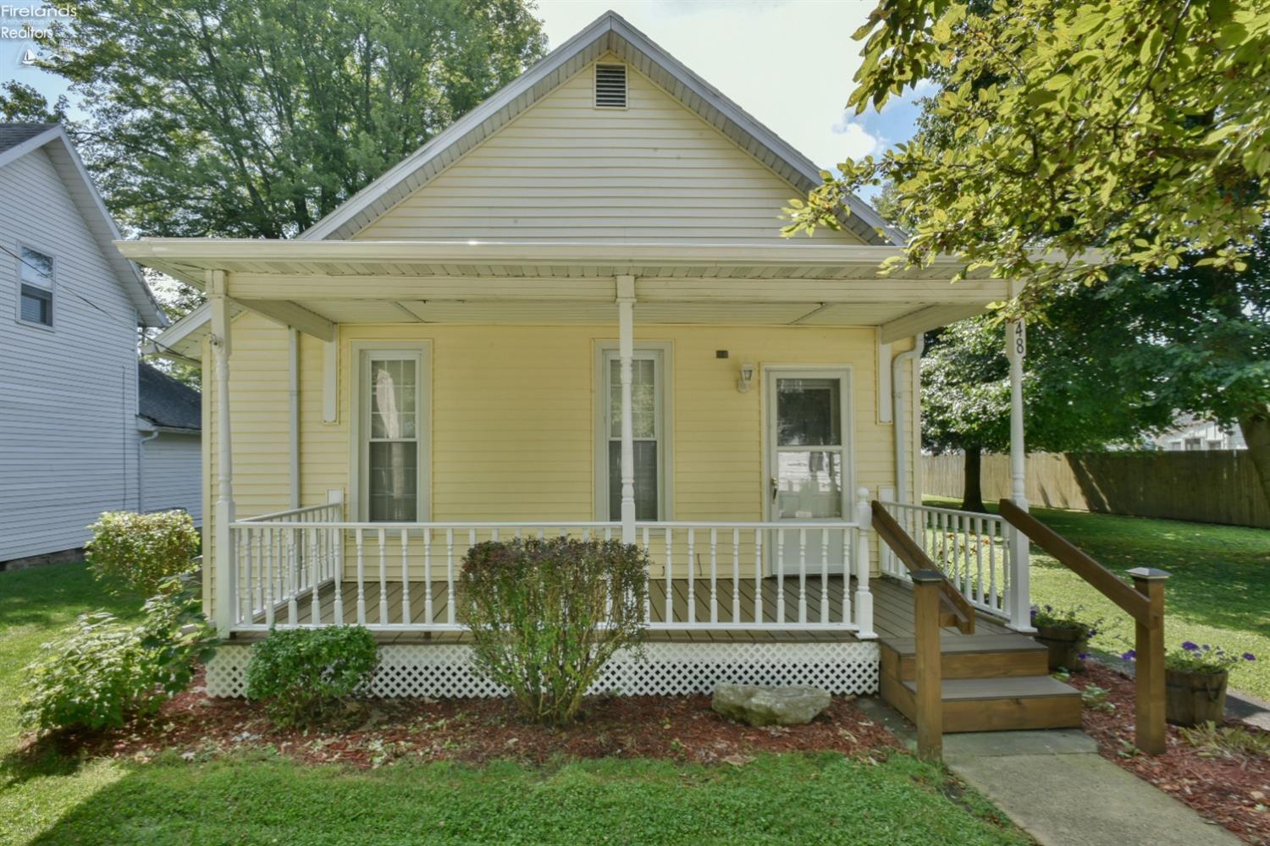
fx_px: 600
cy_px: 423
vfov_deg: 70.4
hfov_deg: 93.3
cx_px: 635
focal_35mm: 17
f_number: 22
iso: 200
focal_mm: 17
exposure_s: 1/15
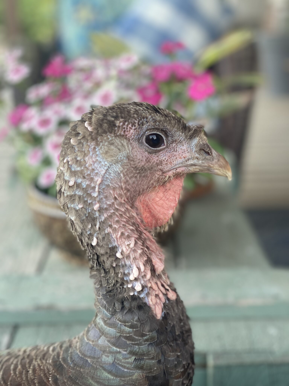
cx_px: 144
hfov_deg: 28.0
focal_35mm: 52
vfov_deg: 36.8
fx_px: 579
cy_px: 193
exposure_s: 1/122
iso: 80
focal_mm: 6
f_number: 2
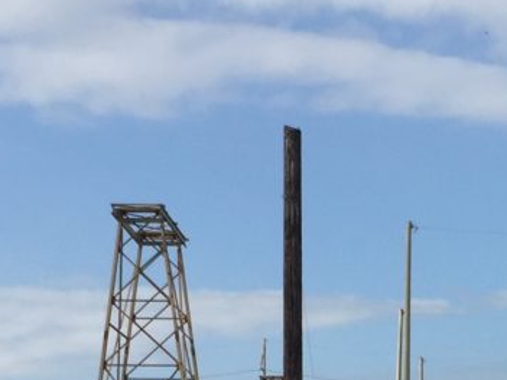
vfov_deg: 11.0
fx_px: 1859
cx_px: 481
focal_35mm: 127
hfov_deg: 15.3
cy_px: 633
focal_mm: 4.15
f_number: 2.2
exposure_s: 1/3300
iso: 32
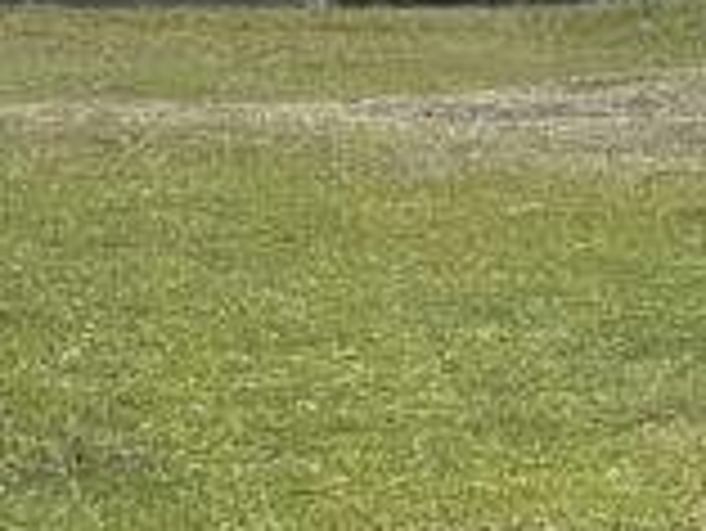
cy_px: -104
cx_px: -585
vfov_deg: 3.9
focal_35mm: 377
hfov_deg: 5.2
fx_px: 7695
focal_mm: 9
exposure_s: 1/1410
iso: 32
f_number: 2.8
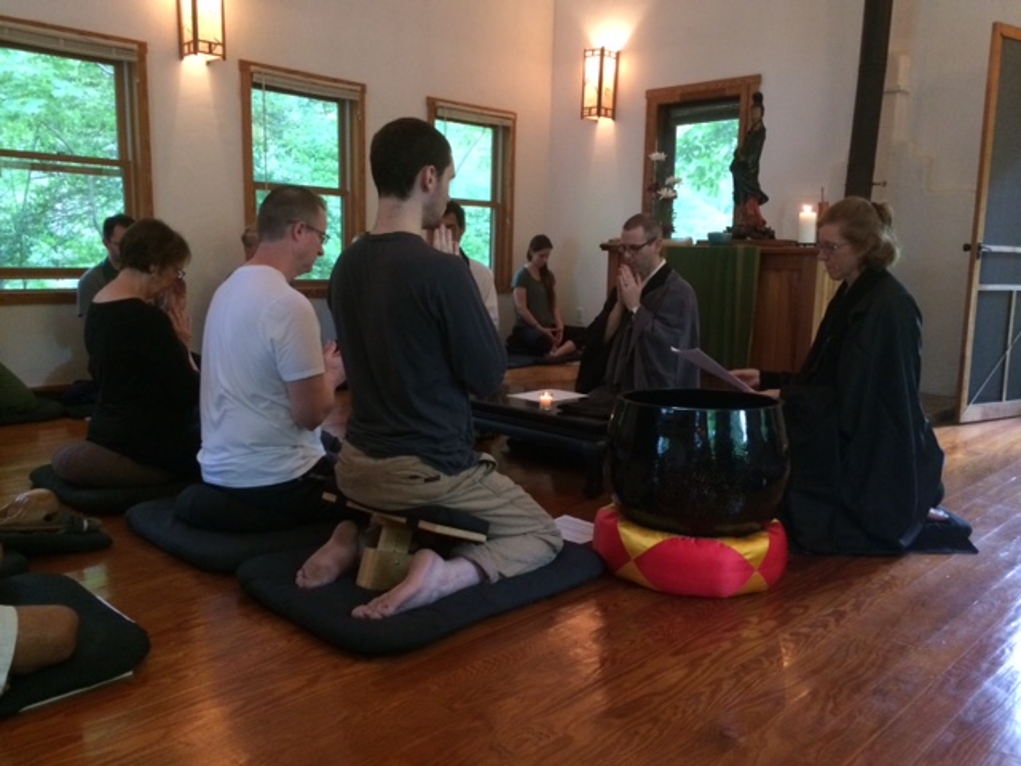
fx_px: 855
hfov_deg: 61.7
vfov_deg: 48.2
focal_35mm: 29
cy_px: 383
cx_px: 510
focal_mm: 4.15
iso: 320
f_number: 2.2
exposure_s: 1/15
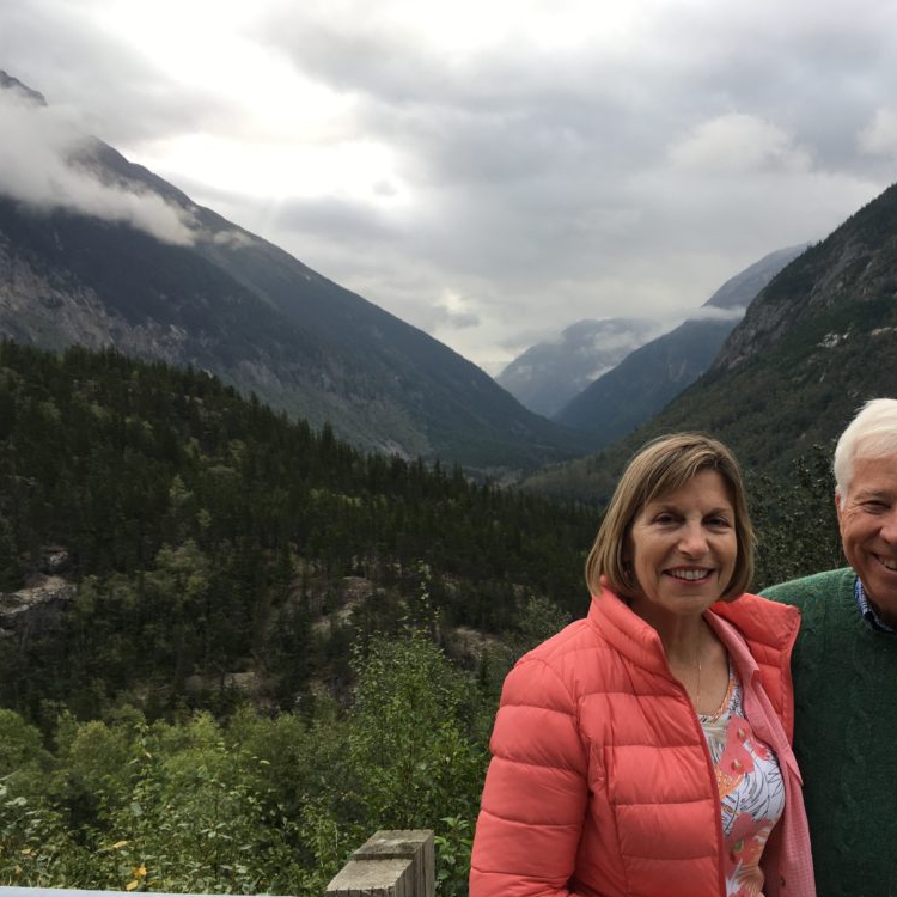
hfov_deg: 46.6
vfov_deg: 47.2
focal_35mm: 35
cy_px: 440
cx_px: 586
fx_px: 1026
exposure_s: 1/329
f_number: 2.2
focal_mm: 4.15
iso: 25
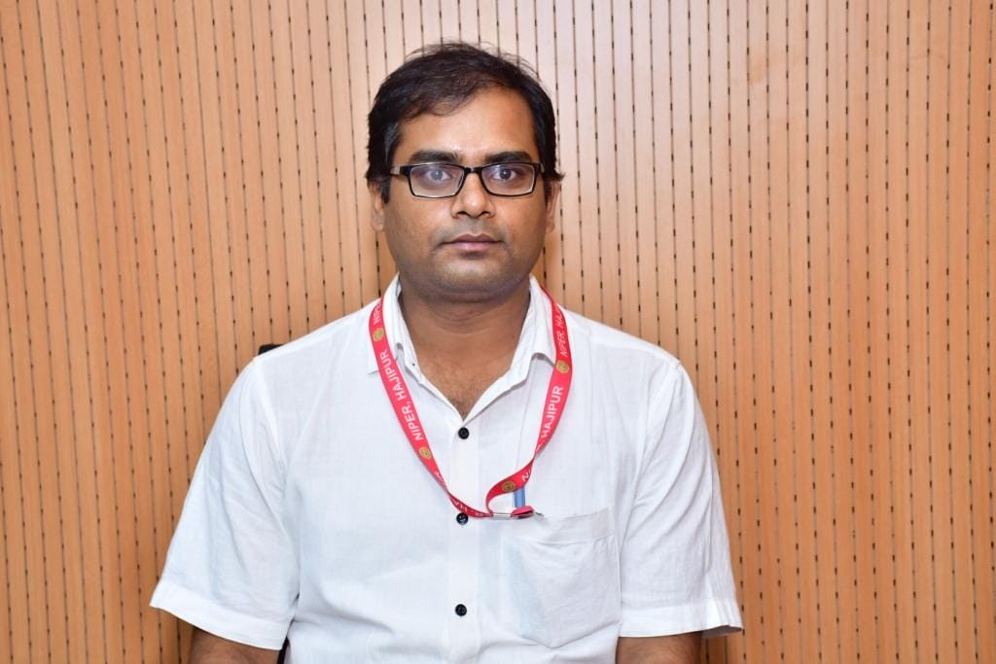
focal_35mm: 63
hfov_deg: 31.9
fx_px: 1743
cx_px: 498
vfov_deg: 21.6
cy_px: 332
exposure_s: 1/100
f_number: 7.1
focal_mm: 42
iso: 1000
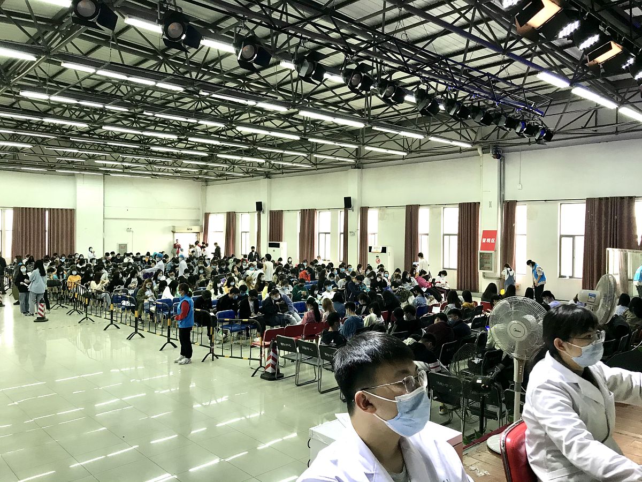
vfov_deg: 49.7
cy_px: 241
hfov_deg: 63.4
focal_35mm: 28
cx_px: 321
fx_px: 519
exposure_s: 1/33
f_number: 1.8
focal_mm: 3.99
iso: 32
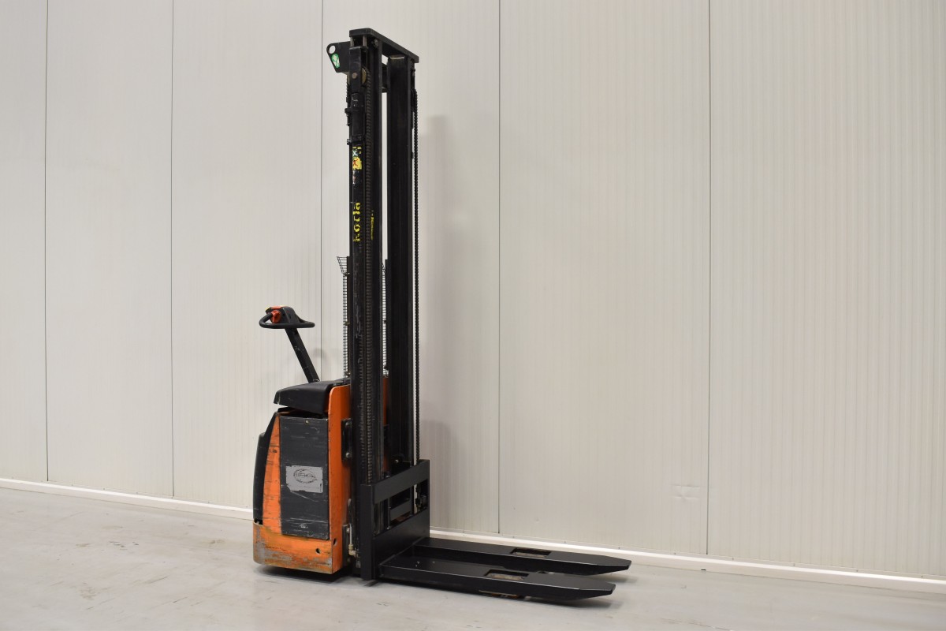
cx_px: 473
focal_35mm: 33
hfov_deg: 57.2
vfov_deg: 40.0
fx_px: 867
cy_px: 316
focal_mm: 22
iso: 1250
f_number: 6.3
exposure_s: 1/30
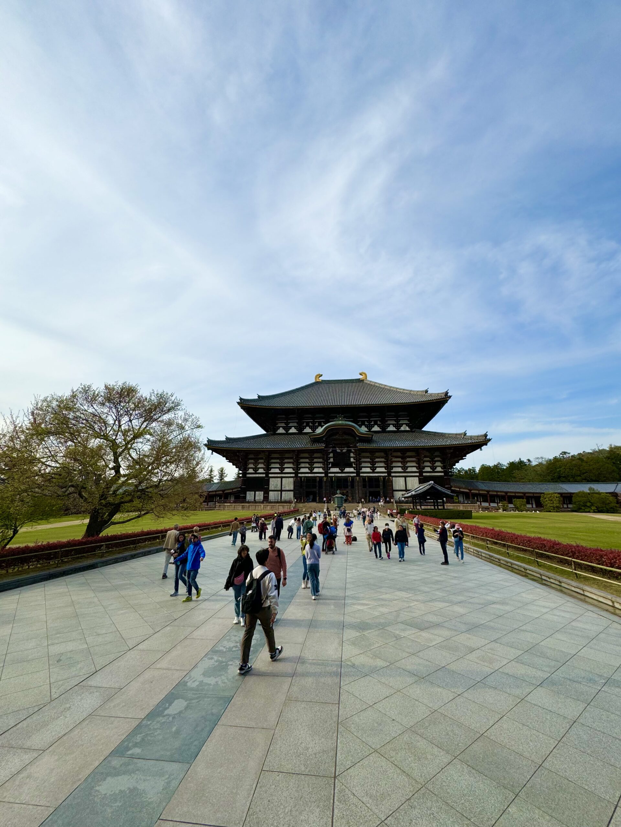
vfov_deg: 102.1
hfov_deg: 85.7
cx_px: 310
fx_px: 335
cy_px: 414
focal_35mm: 14
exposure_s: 1/1506
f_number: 2.2
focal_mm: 2.22
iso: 50
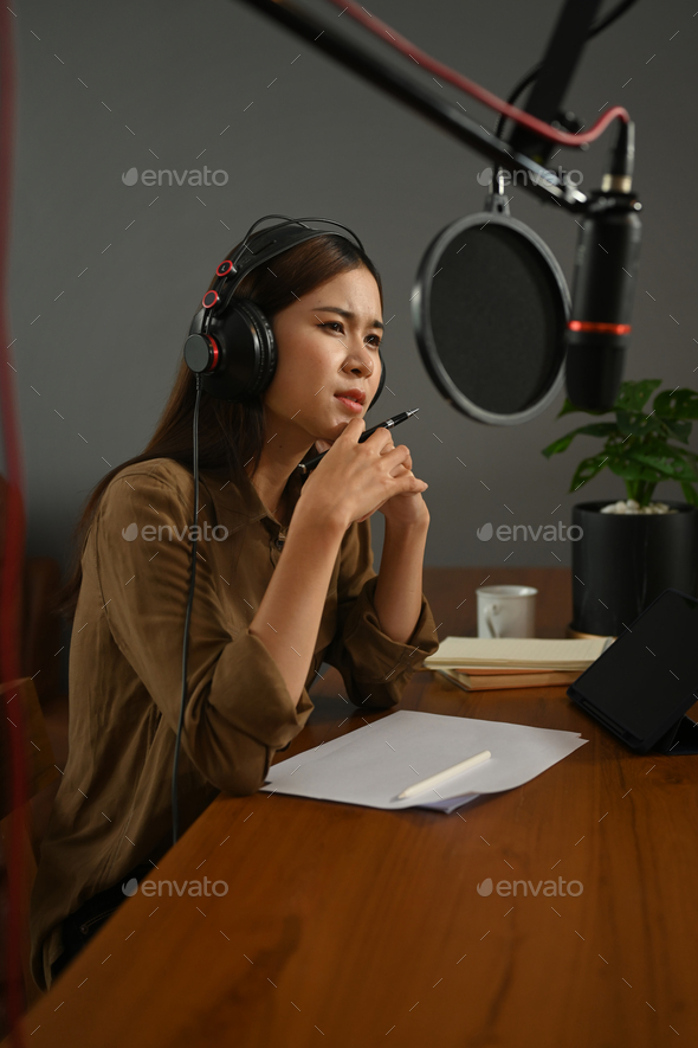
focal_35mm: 50
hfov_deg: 27.0
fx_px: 1454
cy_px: 524
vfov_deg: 39.6
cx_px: 349
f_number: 2.8
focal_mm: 50
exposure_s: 1/60
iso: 400
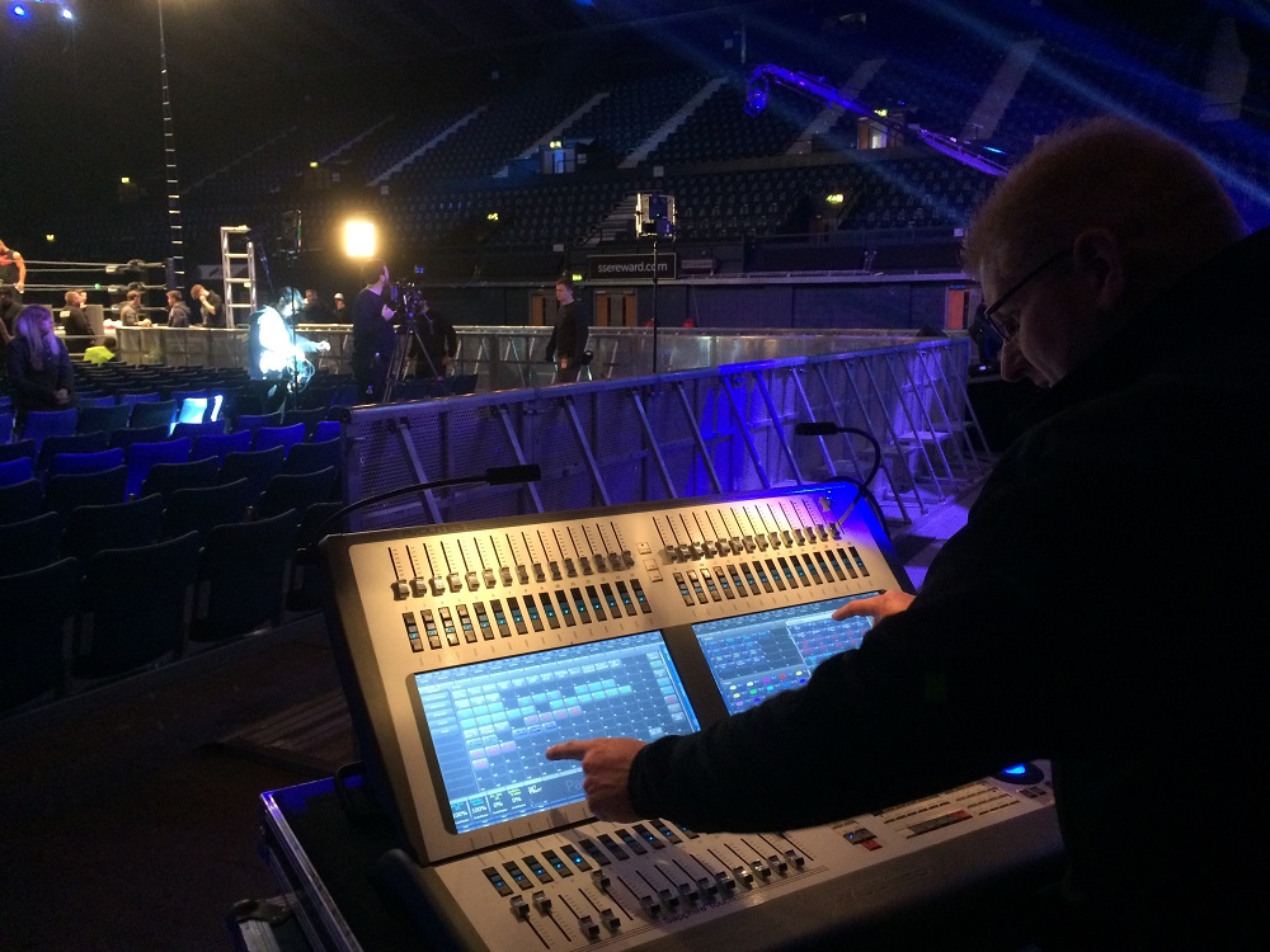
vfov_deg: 48.2
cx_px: 635
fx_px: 1064
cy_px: 476
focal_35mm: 29
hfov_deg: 61.7
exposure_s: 1/30
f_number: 2.2
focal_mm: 4.15
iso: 250
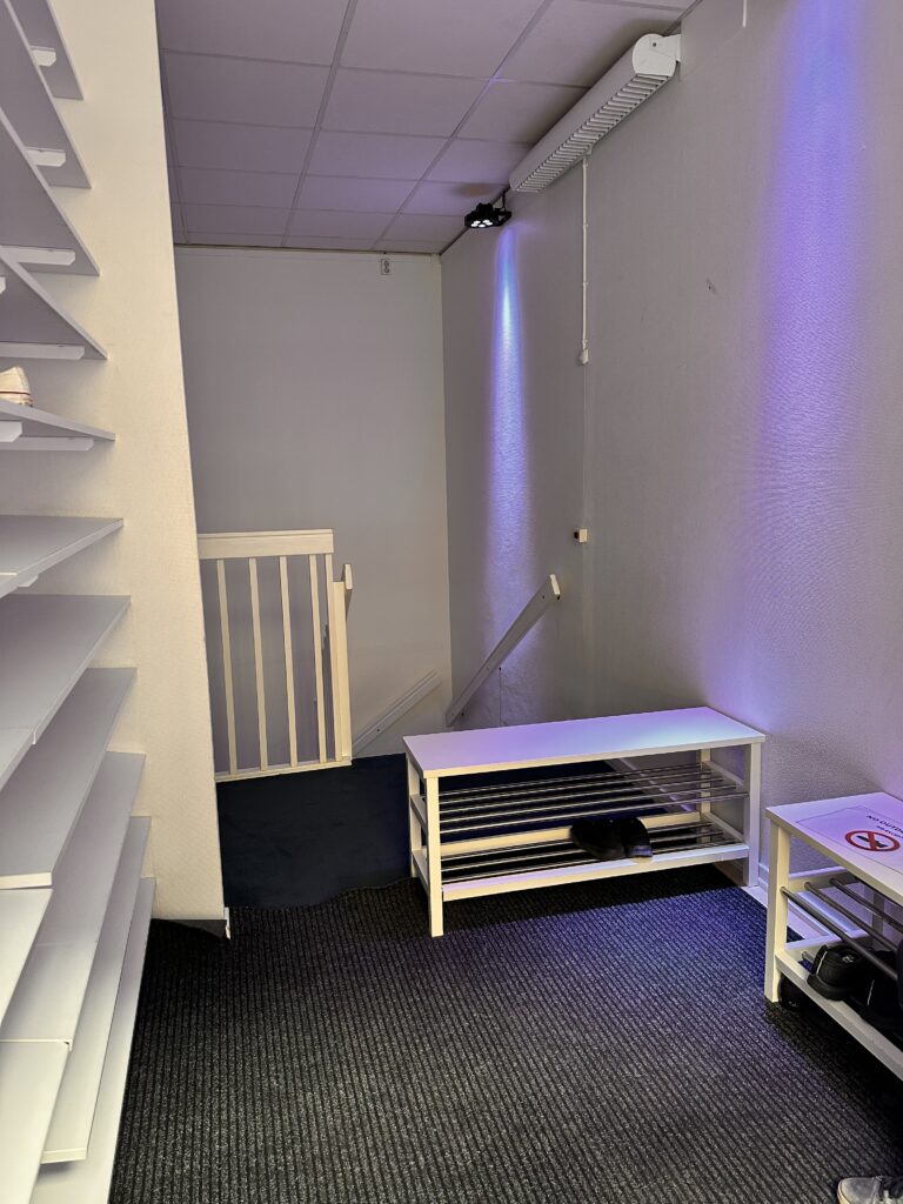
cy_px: 602
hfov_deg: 56.8
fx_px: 835
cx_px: 452
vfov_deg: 71.6
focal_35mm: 24
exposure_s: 1/72
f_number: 1.78
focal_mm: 6.86
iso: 200
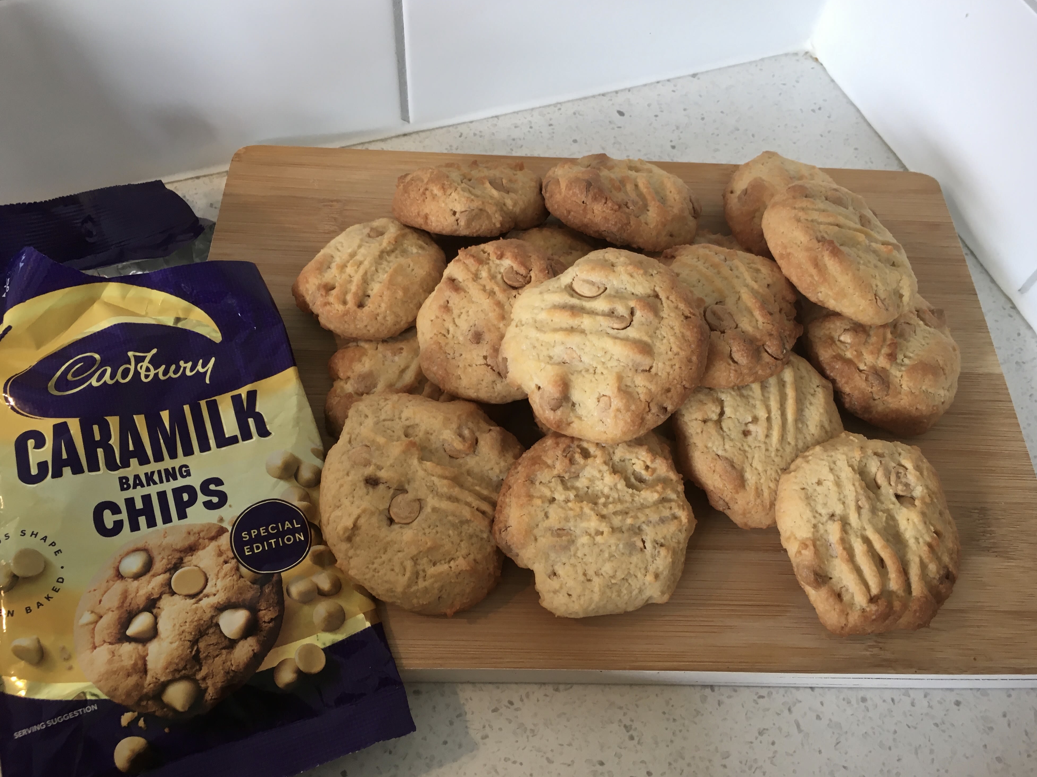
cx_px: 532
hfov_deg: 60.0
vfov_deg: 46.8
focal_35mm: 30
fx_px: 899
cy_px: 390
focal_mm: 4.2
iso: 64
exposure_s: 1/33
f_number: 2.2
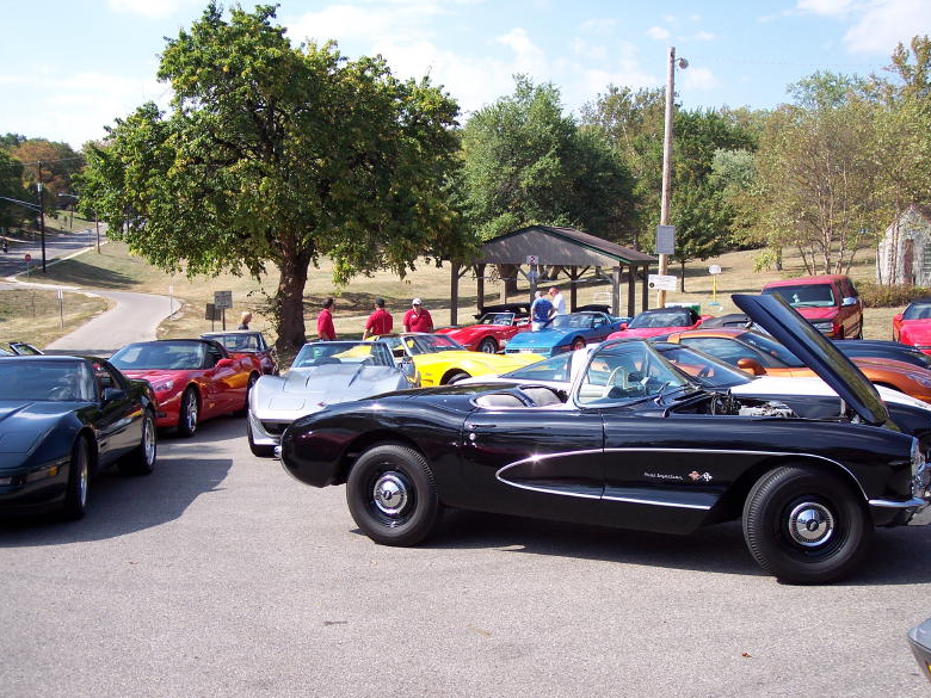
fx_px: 1076
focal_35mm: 40
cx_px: 456
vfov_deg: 36.0
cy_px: 356
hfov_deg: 46.8
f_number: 3.4
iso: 100
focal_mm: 8
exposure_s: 1/500
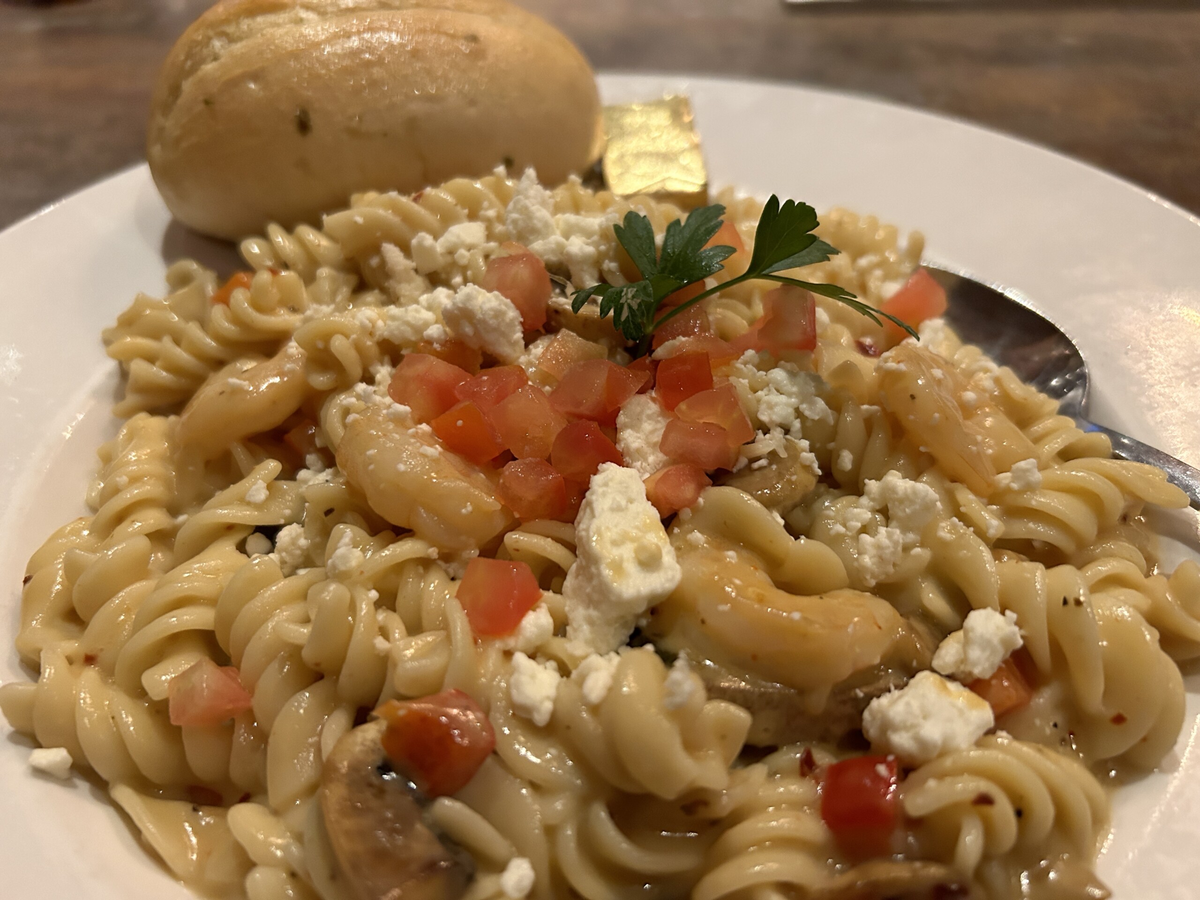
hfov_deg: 67.3
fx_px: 901
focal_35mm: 26
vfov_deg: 53.1
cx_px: 600
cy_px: 450
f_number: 1.5
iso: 500
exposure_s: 1/40
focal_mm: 5.7
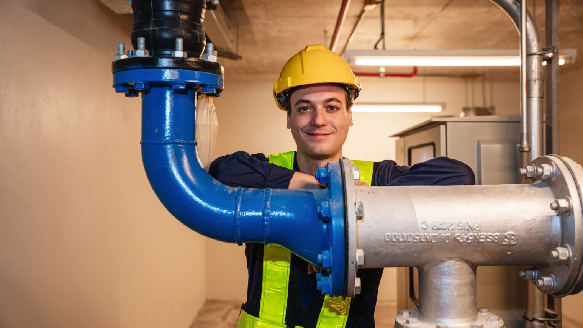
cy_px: 164
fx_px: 583
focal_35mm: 38
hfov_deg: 53.1
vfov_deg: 31.4
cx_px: 290
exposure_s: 1/125
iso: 400
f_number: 2.8
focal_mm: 35.7
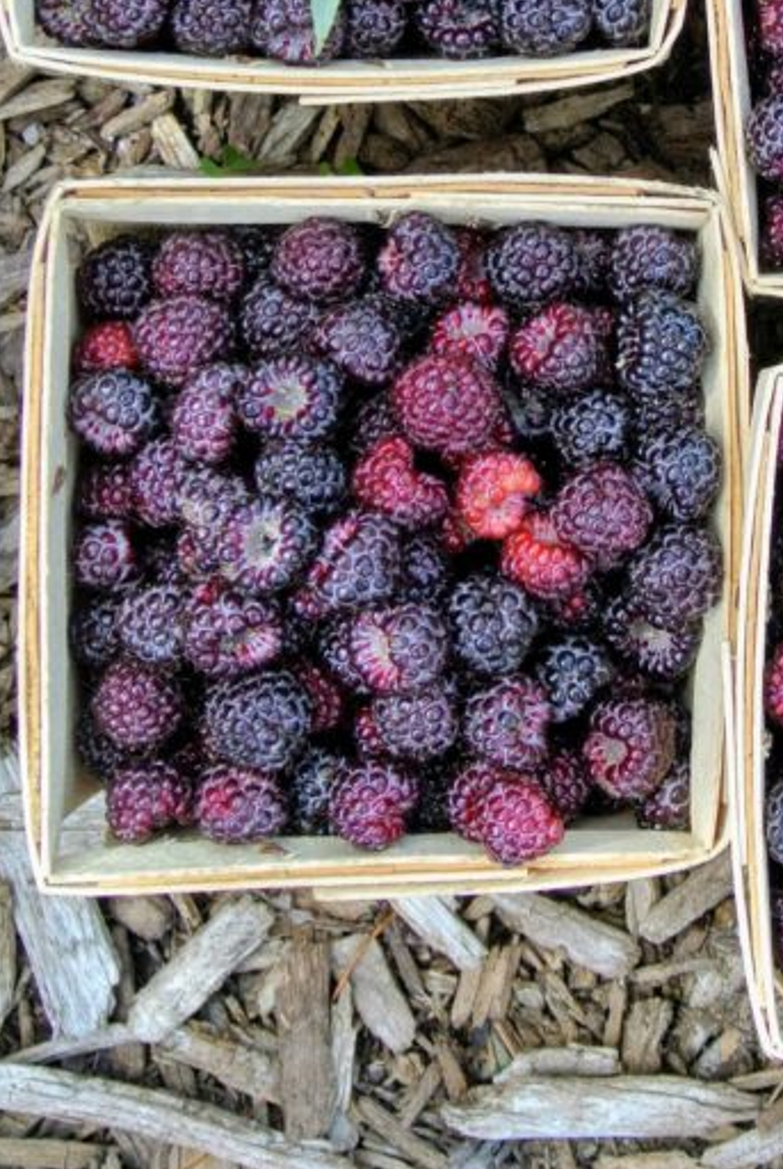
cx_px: 774
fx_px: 2926
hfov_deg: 15.0
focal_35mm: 90
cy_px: 132
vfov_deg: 22.1
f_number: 4.5
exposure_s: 1/160
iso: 100
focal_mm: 16.9
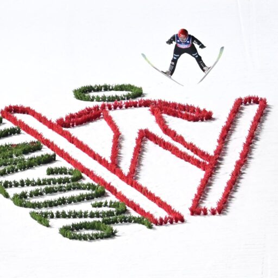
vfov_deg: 3.4
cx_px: 130
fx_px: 4652
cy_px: 139
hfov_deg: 3.4
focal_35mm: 512
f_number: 4.5
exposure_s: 1/800
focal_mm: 400
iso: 6400
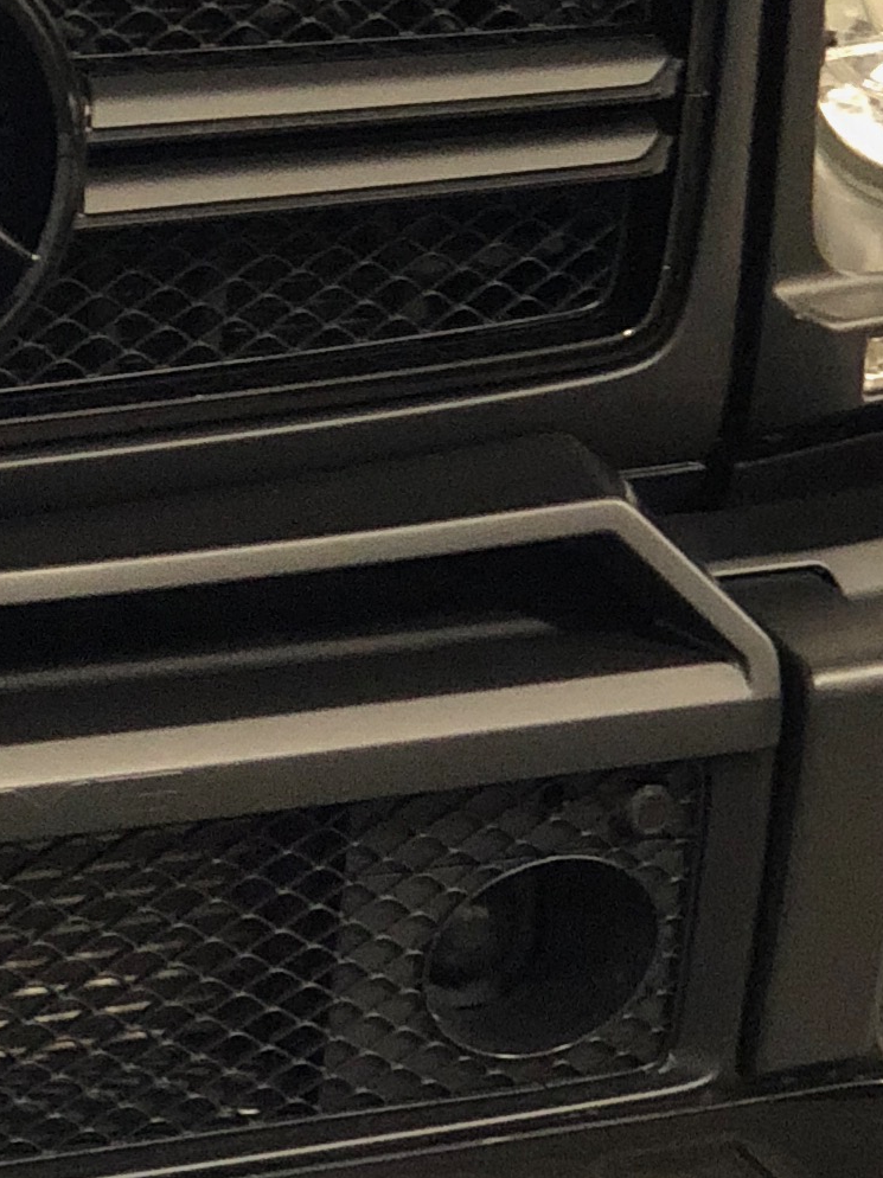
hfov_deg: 7.0
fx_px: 7179
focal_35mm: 211
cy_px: 213
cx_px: -15
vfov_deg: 9.4
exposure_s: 1/17
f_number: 2.4
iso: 160
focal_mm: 6
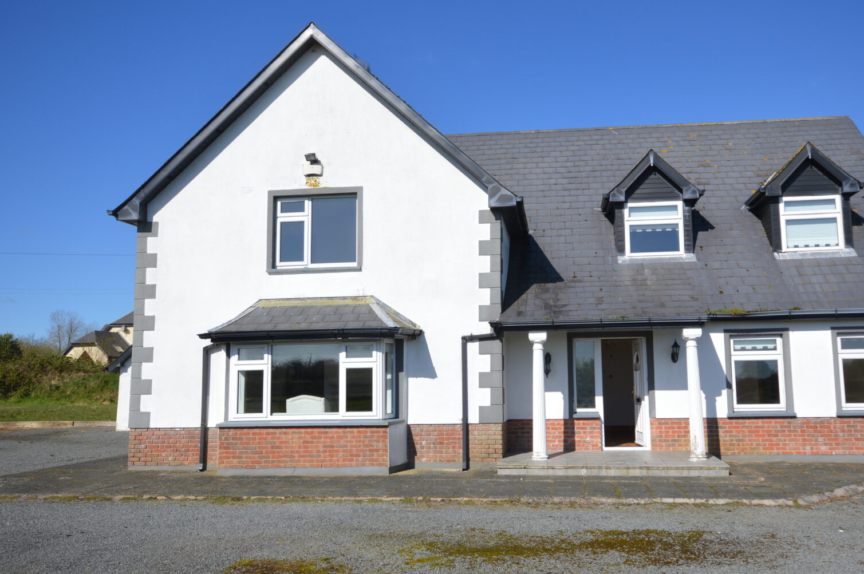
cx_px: 495
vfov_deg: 45.4
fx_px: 687
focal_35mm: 29
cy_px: 293
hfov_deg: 64.0
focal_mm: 15
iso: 100
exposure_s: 1/320
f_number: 9
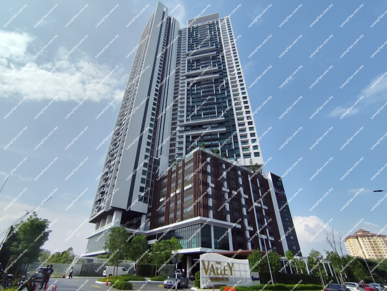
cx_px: 194
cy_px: 146
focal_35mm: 16
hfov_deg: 94.5
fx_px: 179
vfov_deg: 78.1
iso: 50
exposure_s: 1/4243
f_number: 2.2
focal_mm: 1.65
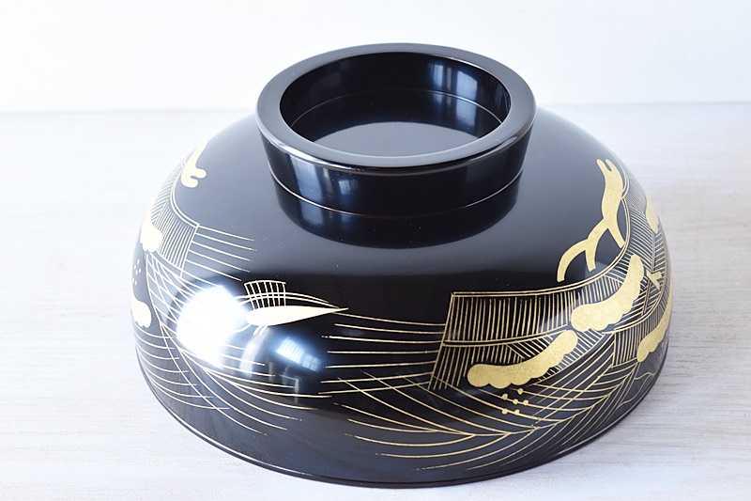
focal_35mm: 82
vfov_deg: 16.5
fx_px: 1721
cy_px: 250
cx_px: 376
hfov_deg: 24.6
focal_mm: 55
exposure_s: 1/6
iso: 800
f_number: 6.3
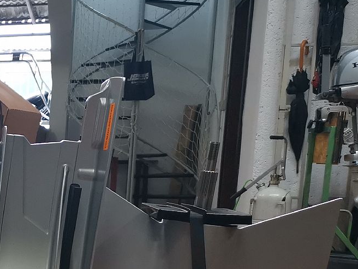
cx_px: -160
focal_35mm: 79
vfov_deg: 18.1
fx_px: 817
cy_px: 282
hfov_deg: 21.3
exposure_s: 1/100
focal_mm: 5.58
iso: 160
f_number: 1.8
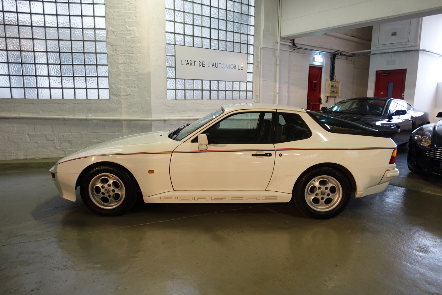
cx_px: 221
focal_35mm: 24
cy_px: 148
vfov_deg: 53.1
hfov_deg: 73.7
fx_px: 295
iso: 250
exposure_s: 1/30
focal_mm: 8.8
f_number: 1.8
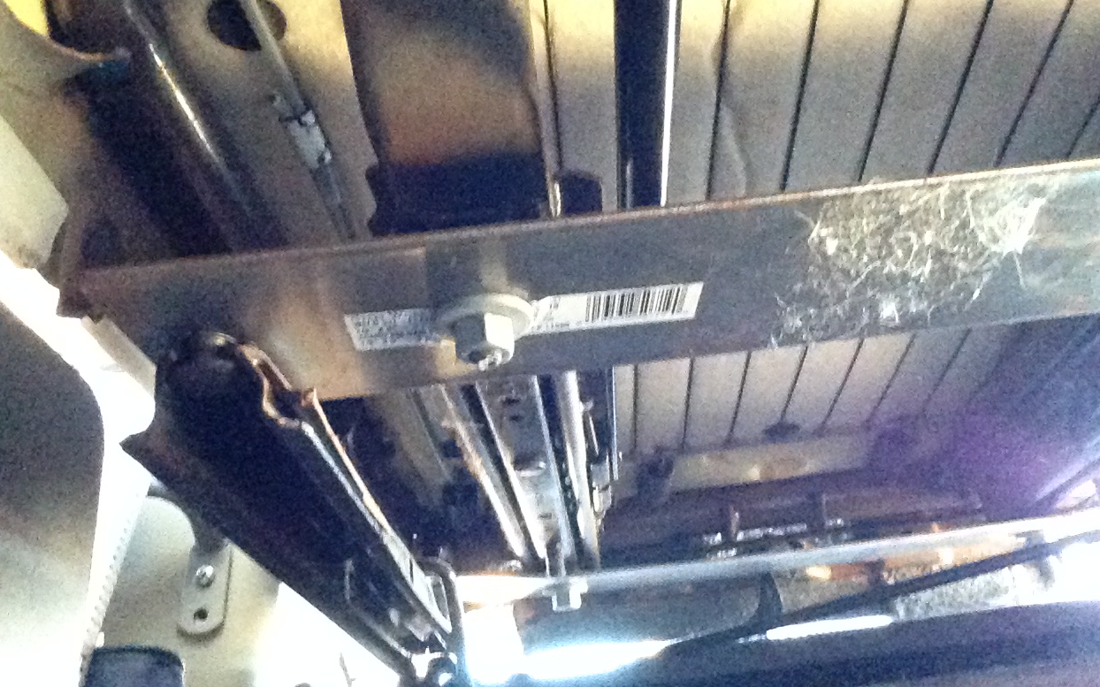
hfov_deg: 54.0
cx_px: 561
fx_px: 1079
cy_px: 319
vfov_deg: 35.3
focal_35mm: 36
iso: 1250
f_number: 2.4
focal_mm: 2.15
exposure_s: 1/15
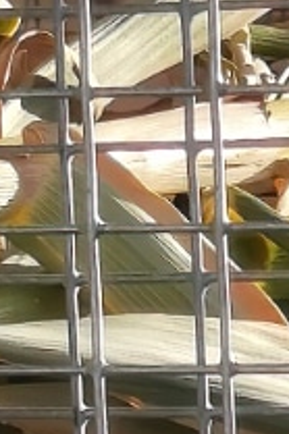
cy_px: 333
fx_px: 9419
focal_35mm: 781
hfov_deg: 1.7
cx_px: -740
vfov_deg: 2.6
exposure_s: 1/107
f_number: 2.4
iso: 50
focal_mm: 7.5
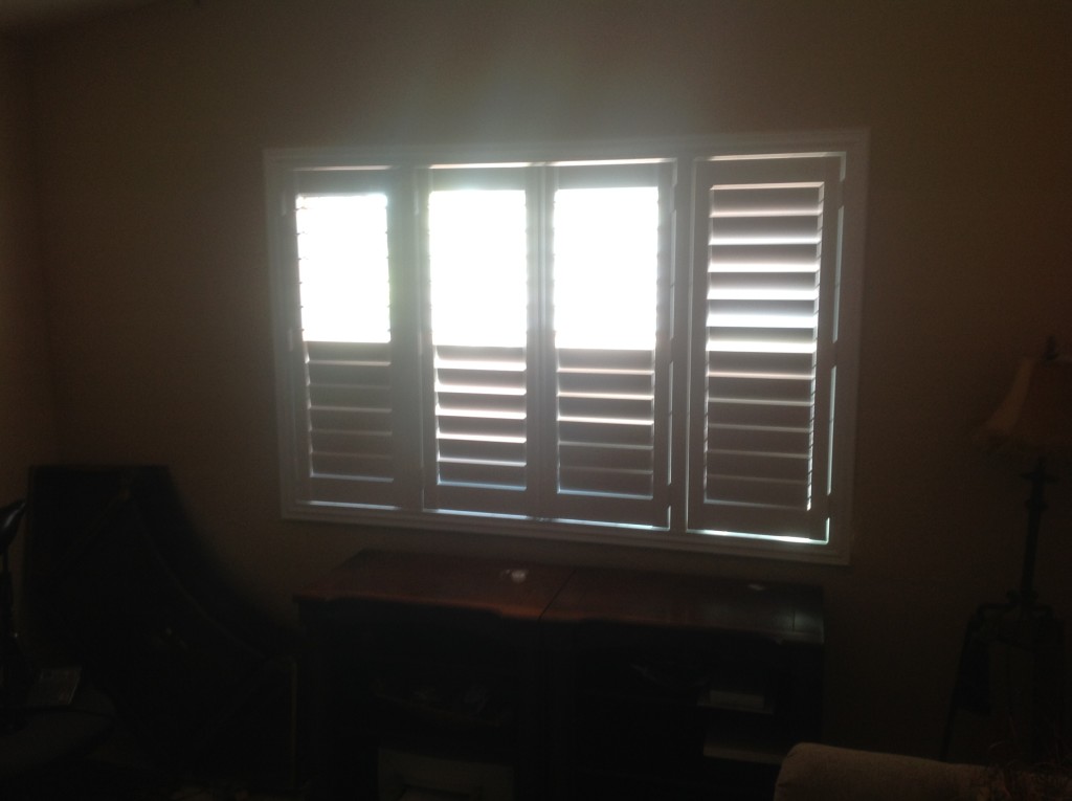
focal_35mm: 35
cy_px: 400
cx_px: 536
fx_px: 1082
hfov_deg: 52.7
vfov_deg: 40.6
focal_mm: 4.28
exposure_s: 1/17
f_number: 2.4
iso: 50
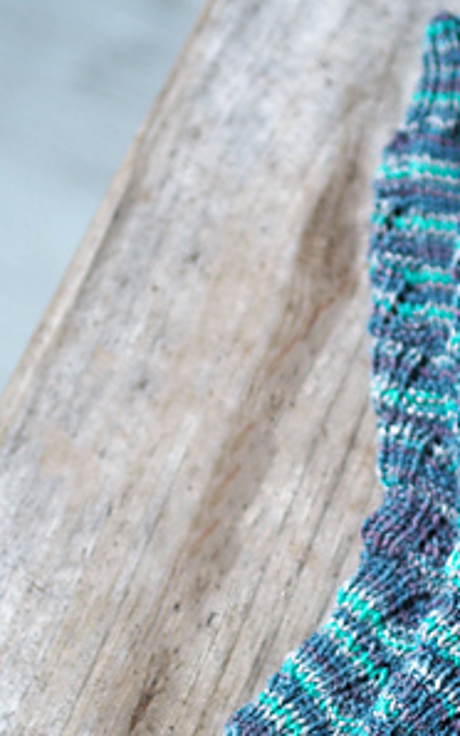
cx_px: 382
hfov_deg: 8.2
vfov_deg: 13.0
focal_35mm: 160
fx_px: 3212
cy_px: 566
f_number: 1.8
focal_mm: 45
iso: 200
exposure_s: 1/1000
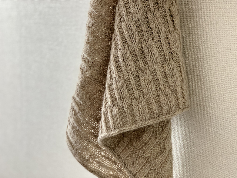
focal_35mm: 52
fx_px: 356
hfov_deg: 36.8
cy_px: 89
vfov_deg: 28.0
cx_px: 118
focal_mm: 6
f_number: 2.4
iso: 200
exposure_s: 1/60
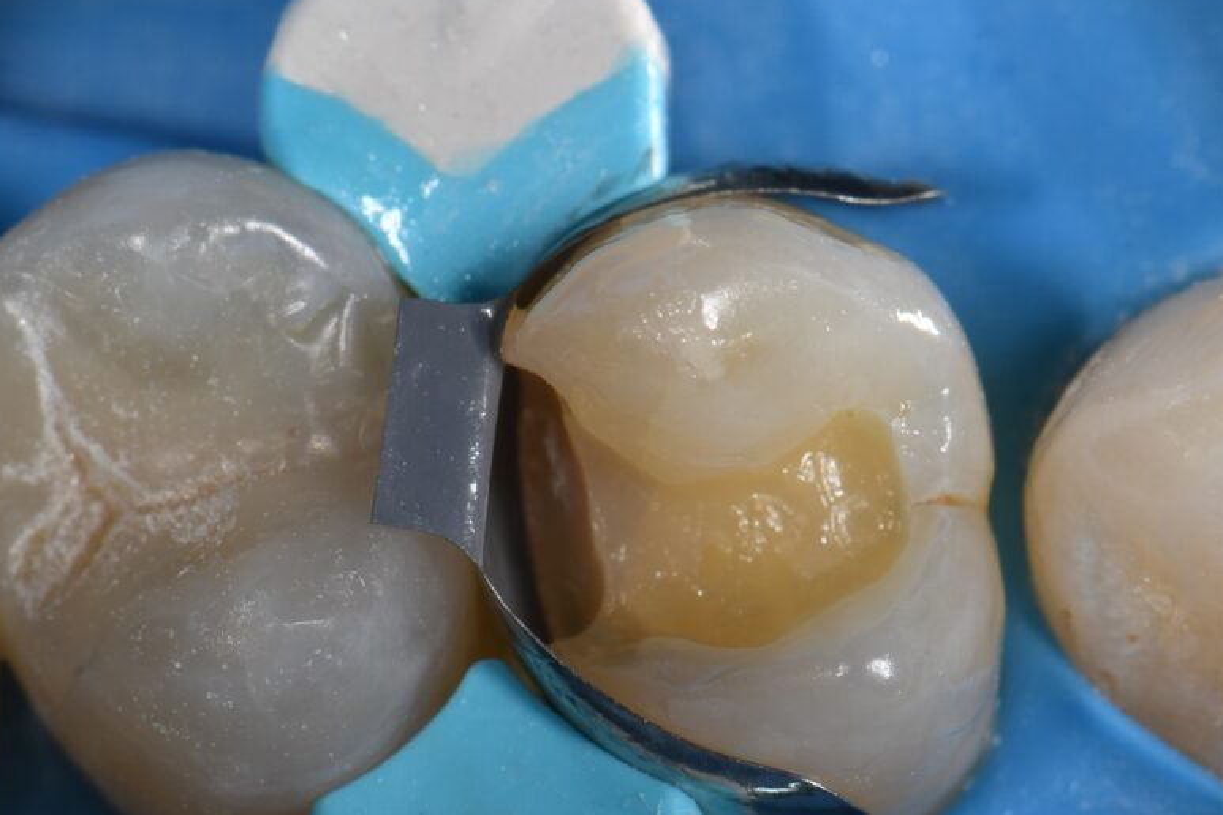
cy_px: 495
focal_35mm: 208
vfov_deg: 6.6
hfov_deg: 9.9
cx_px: 671
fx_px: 7064
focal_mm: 105
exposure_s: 1/200
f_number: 32
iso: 200
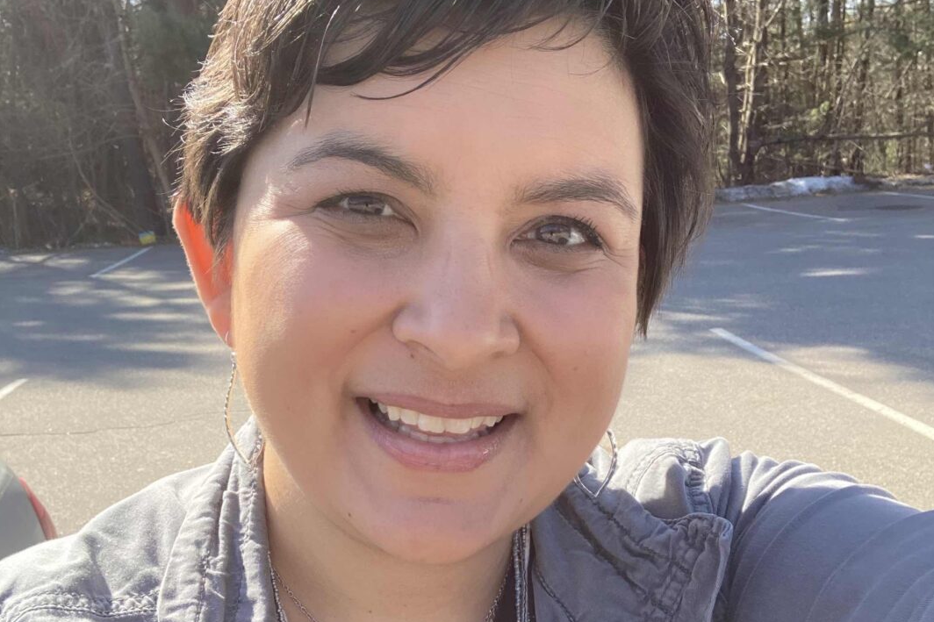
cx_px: 472
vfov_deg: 29.5
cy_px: 448
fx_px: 1167
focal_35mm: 45
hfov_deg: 43.6
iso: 20
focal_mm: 2.87
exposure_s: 1/259
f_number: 2.2
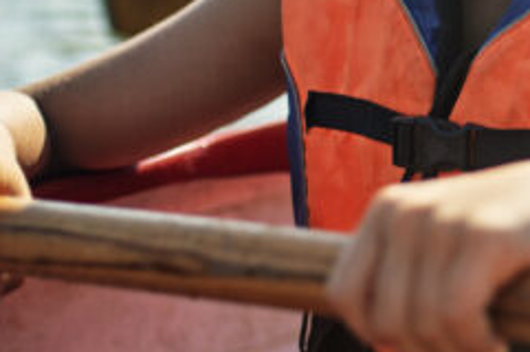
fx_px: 2191
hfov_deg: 13.0
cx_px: 800
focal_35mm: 149
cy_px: -52
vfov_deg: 9.1
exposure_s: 1/4000
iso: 64
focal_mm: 35
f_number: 1.4
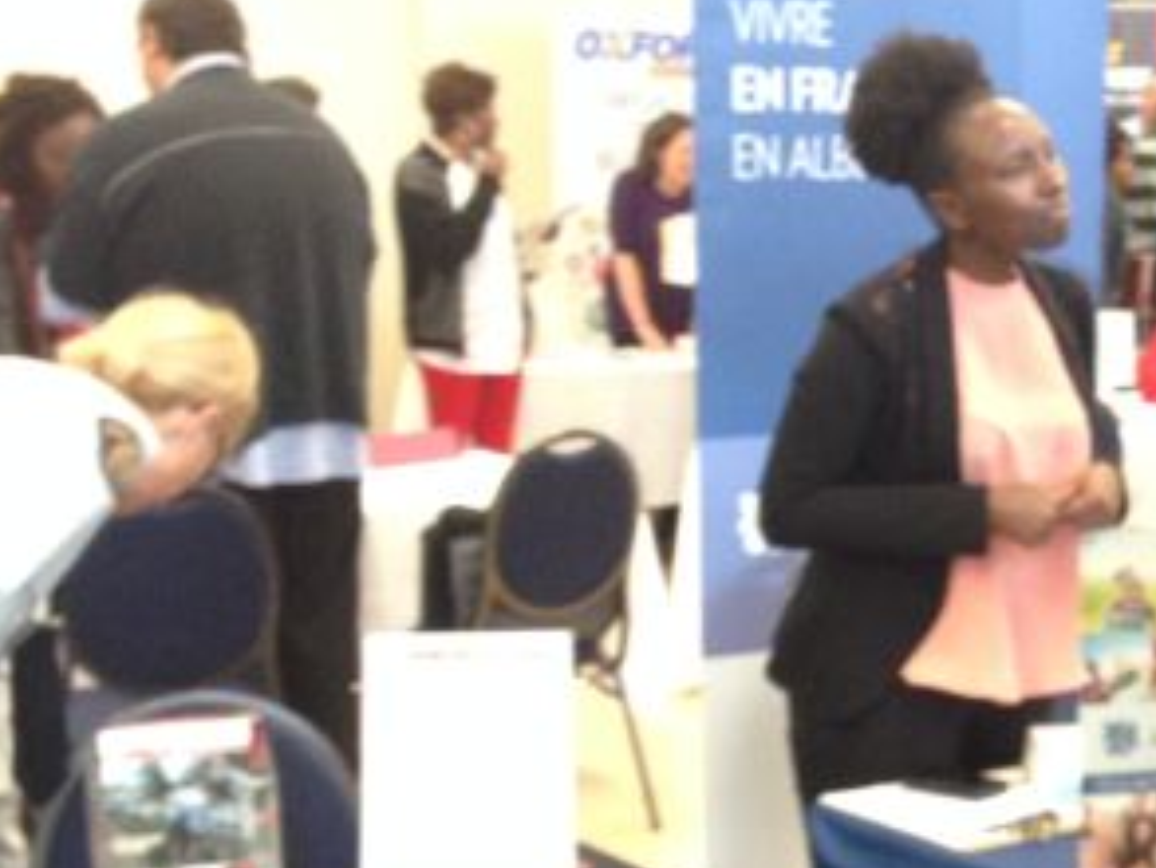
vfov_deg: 18.2
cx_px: 1195
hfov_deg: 23.0
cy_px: 537
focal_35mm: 81
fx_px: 2706
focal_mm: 4.12
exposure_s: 1/20
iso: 200
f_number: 2.4
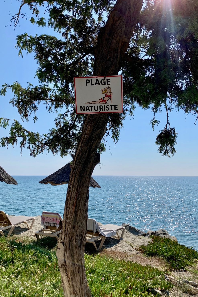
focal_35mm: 28
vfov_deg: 65.5
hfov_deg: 46.4
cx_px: 106
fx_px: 231
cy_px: 154
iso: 25
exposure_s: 1/5405
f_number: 1.8
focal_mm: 4.25
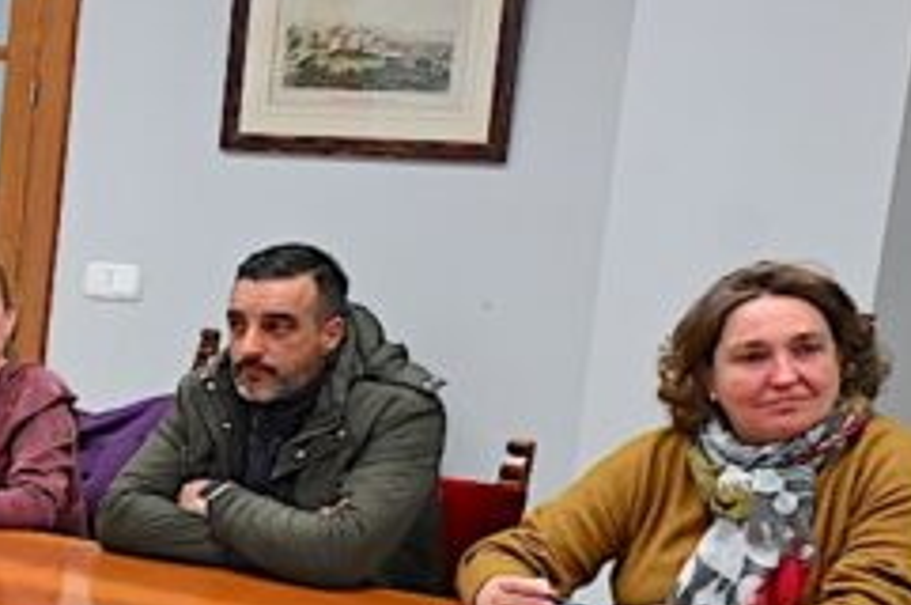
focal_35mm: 102
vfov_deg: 12.9
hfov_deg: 15.5
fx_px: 2578
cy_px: 794
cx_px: -975
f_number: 5.6
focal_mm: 24
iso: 2500
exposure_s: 1/100
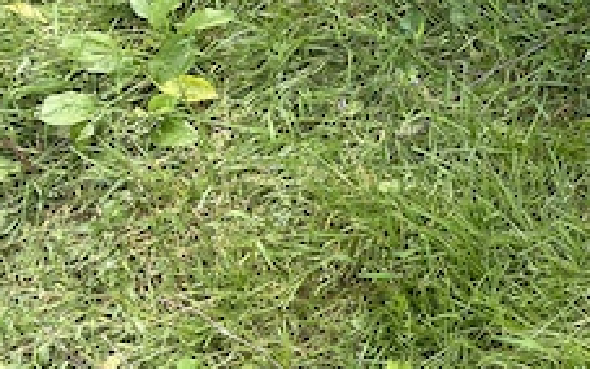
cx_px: 1006
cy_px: -304
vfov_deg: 12.3
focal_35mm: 97
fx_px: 1560
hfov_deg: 17.9
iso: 32
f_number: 1.6
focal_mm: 4.2
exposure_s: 1/174
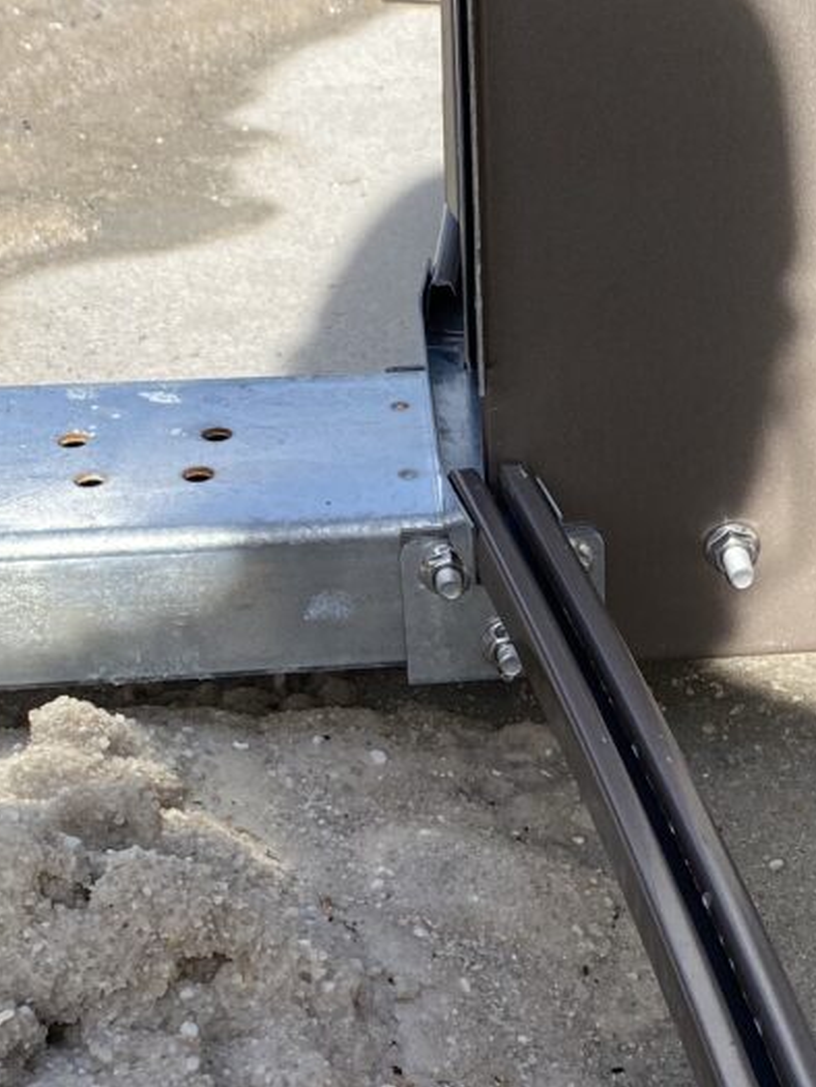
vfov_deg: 25.5
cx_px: 663
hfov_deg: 19.2
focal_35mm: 76
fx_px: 2388
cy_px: 727
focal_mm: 4.25
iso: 32
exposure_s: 1/767
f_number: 1.8
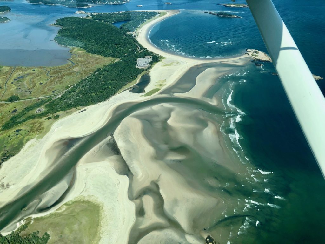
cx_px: 162
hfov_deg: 63.4
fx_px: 263
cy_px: 122
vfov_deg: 49.7
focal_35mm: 28
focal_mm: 3.99
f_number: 1.8
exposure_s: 1/1869
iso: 20
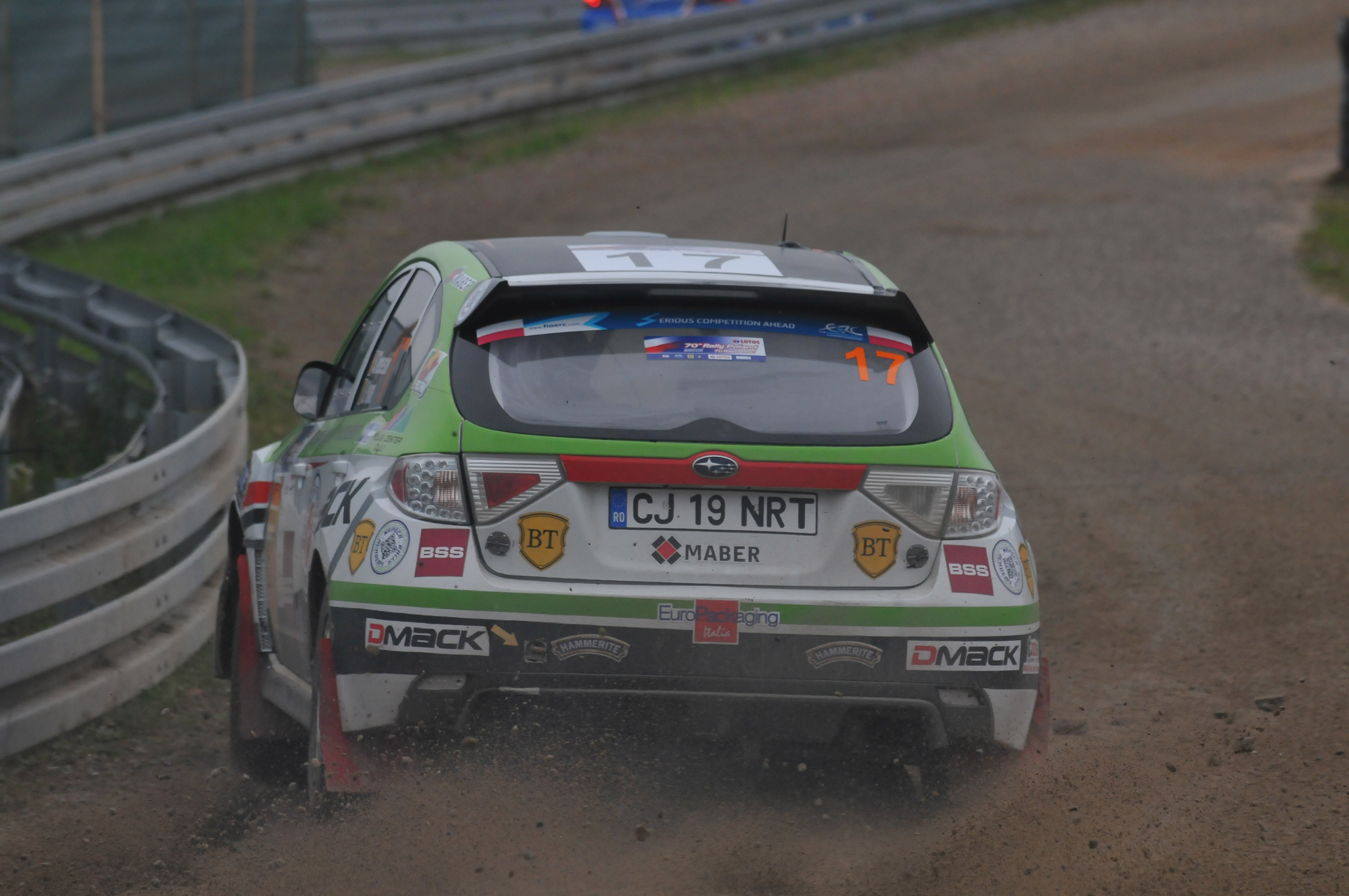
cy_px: 448
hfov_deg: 6.9
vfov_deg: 4.6
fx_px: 11228
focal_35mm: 300
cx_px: 674
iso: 800
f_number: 5.6
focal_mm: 200
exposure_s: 1/640
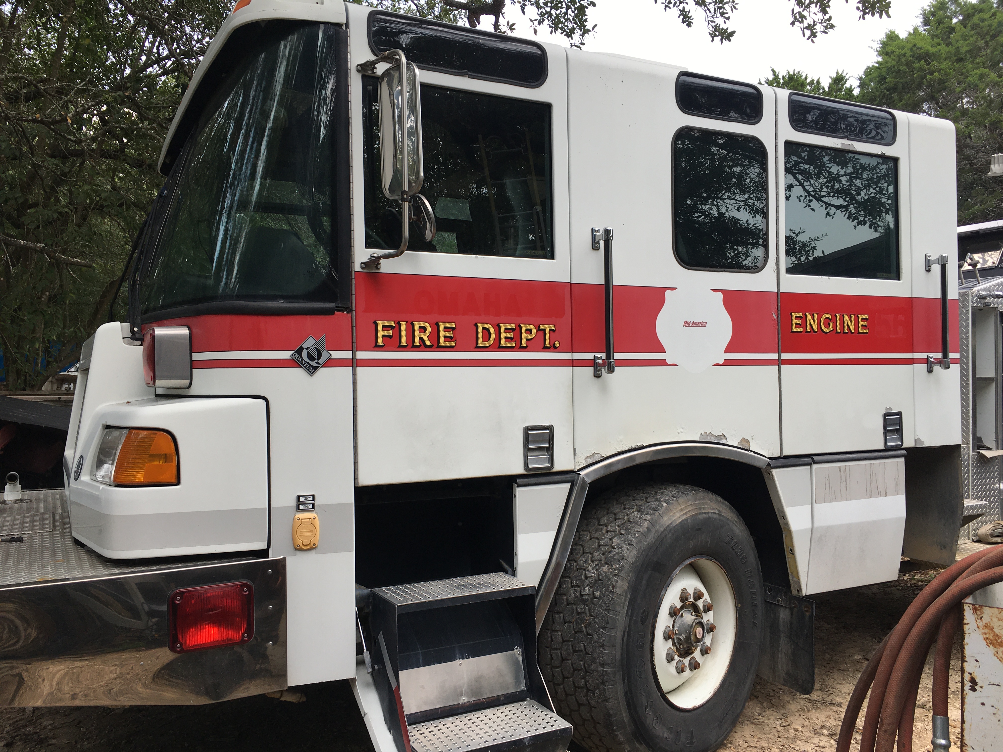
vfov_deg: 48.2
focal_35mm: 29
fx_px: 840
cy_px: 376
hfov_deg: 61.7
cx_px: 502
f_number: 2.2
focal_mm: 4.15
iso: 25
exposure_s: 1/442
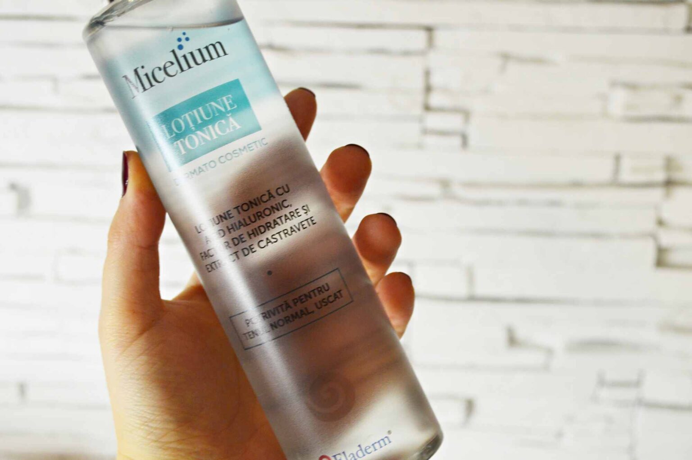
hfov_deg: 37.9
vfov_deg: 25.7
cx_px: 346
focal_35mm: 52
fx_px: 1008
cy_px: 230
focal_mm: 35
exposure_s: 1/15
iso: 800
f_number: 6.3
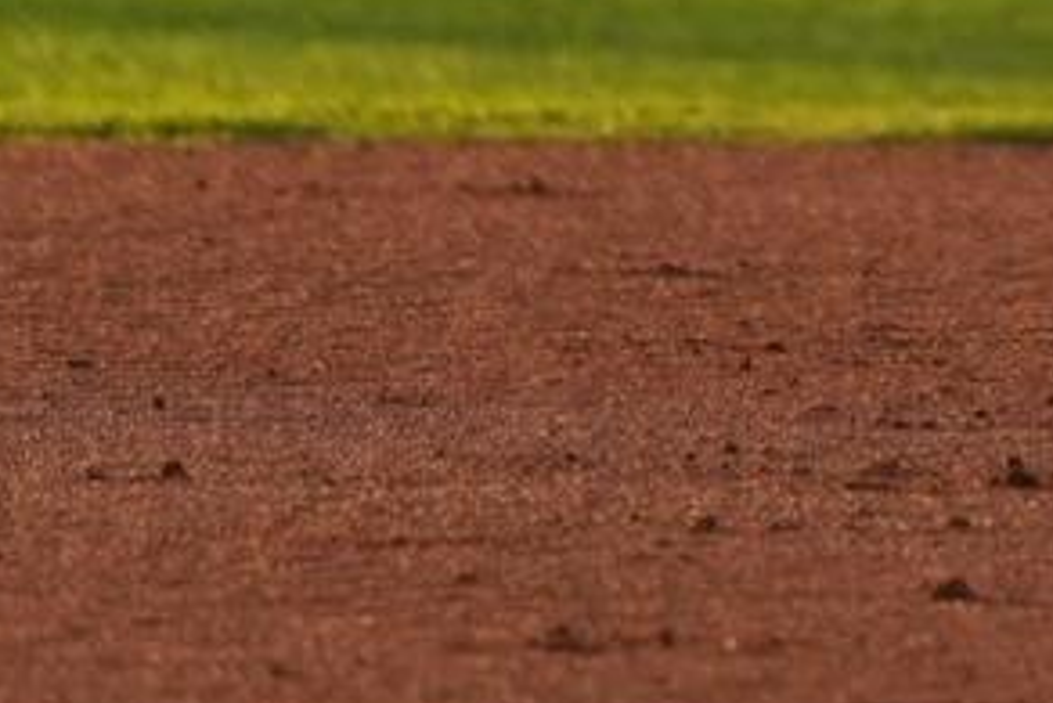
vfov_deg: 0.8
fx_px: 48138
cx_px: 1861
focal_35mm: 1645
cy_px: -604
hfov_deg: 1.3
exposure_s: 1/1600
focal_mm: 300
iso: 500
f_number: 2.8
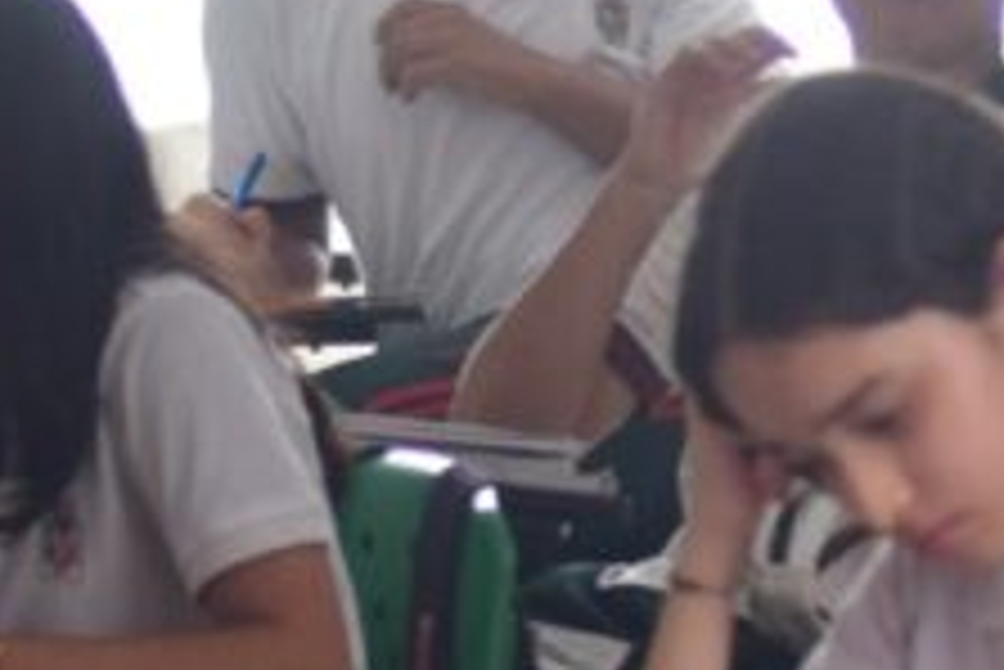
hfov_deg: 6.8
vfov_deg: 4.6
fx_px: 8424
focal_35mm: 302
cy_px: 274
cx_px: 954
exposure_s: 1/320
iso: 400
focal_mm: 35
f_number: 2
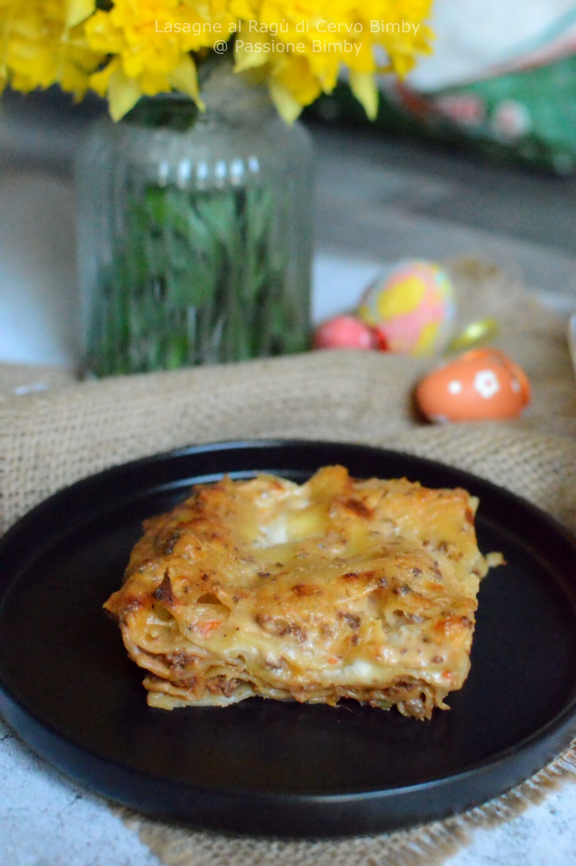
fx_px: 1262
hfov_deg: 25.7
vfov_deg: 37.9
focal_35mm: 52
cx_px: 288
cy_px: 433
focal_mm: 35
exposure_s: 1/4000
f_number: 3.5
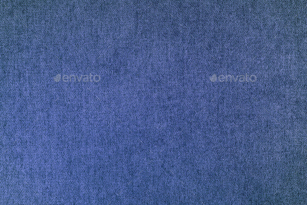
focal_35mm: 50
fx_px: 426
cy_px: 102
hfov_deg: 39.6
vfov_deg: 27.0
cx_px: 154
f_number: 9
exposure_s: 1/125
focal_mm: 50
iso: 100
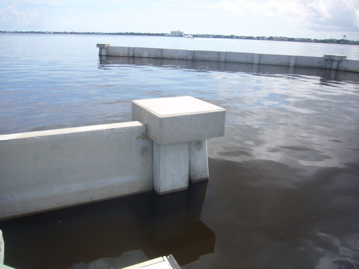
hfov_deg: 63.4
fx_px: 290
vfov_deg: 49.7
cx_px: 180
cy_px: 134
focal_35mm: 28
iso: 80
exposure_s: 1/200
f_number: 5.6
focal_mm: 4.6
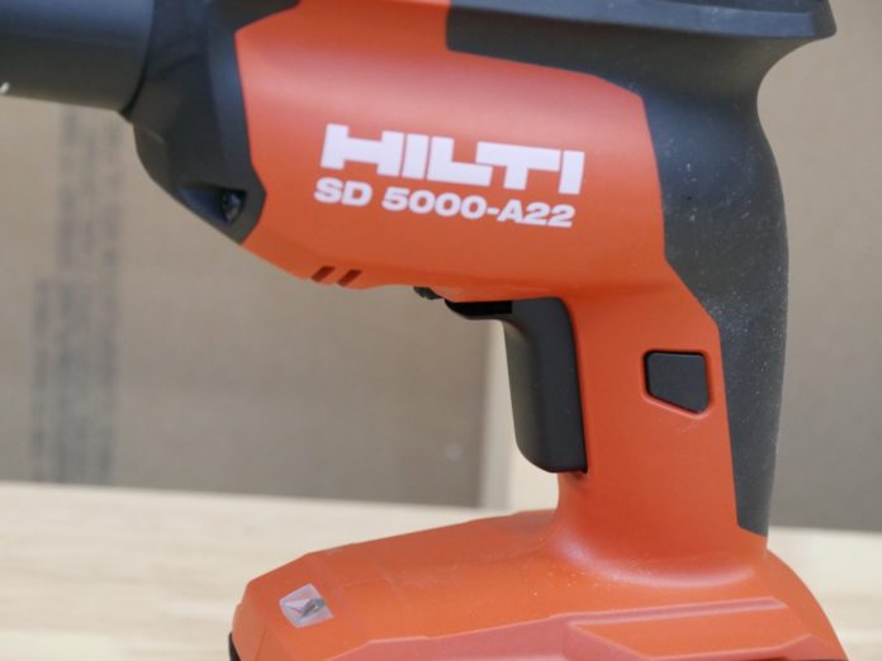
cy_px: 330
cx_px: 441
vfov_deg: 10.2
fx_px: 3720
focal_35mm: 146
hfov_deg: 13.5
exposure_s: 1/60
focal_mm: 73
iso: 3200
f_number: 5.4
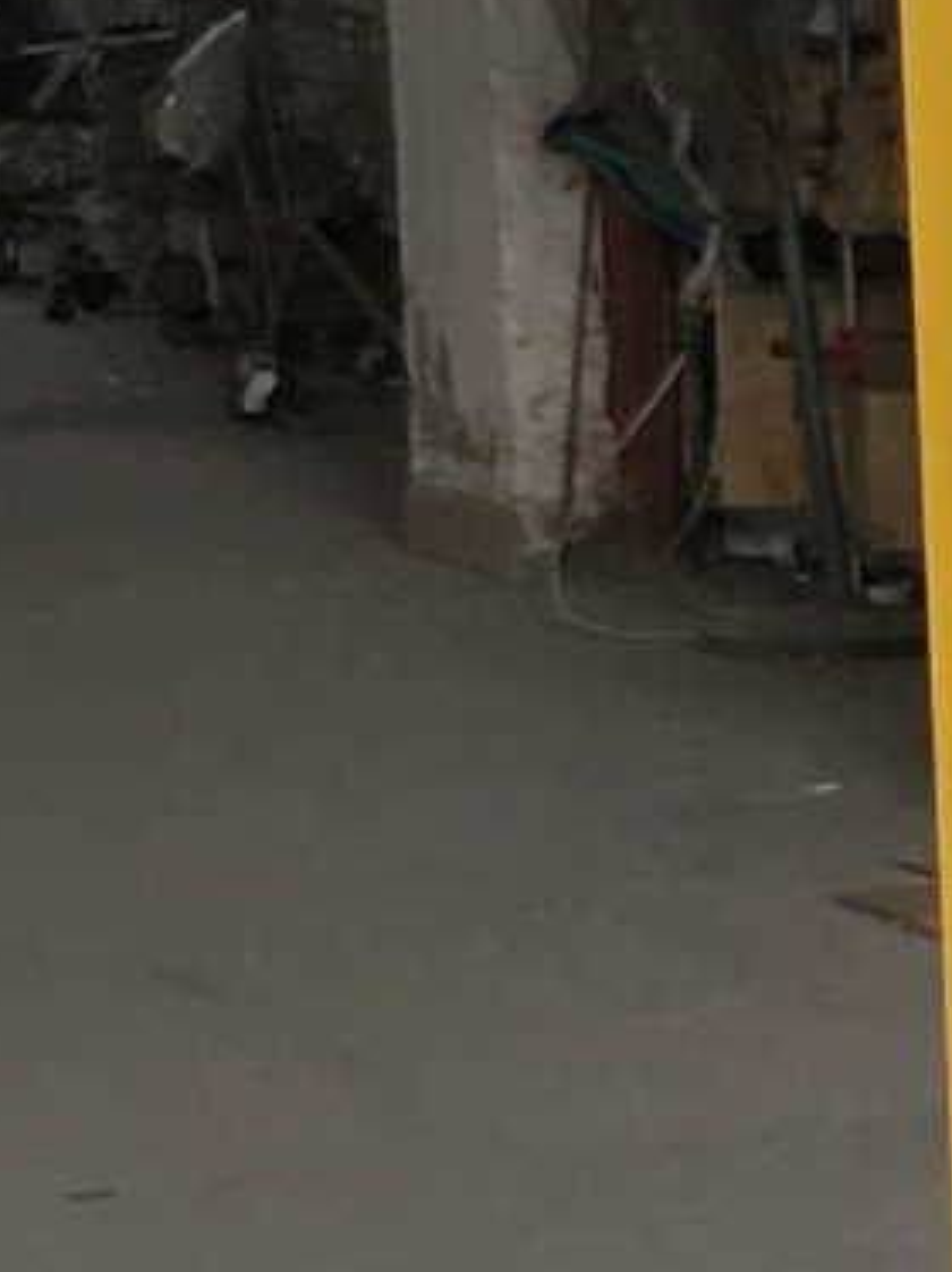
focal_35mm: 207
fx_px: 7599
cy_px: 915
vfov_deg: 9.6
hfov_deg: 6.8
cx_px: 2122
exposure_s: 1/33
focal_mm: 4.15
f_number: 2.2
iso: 40
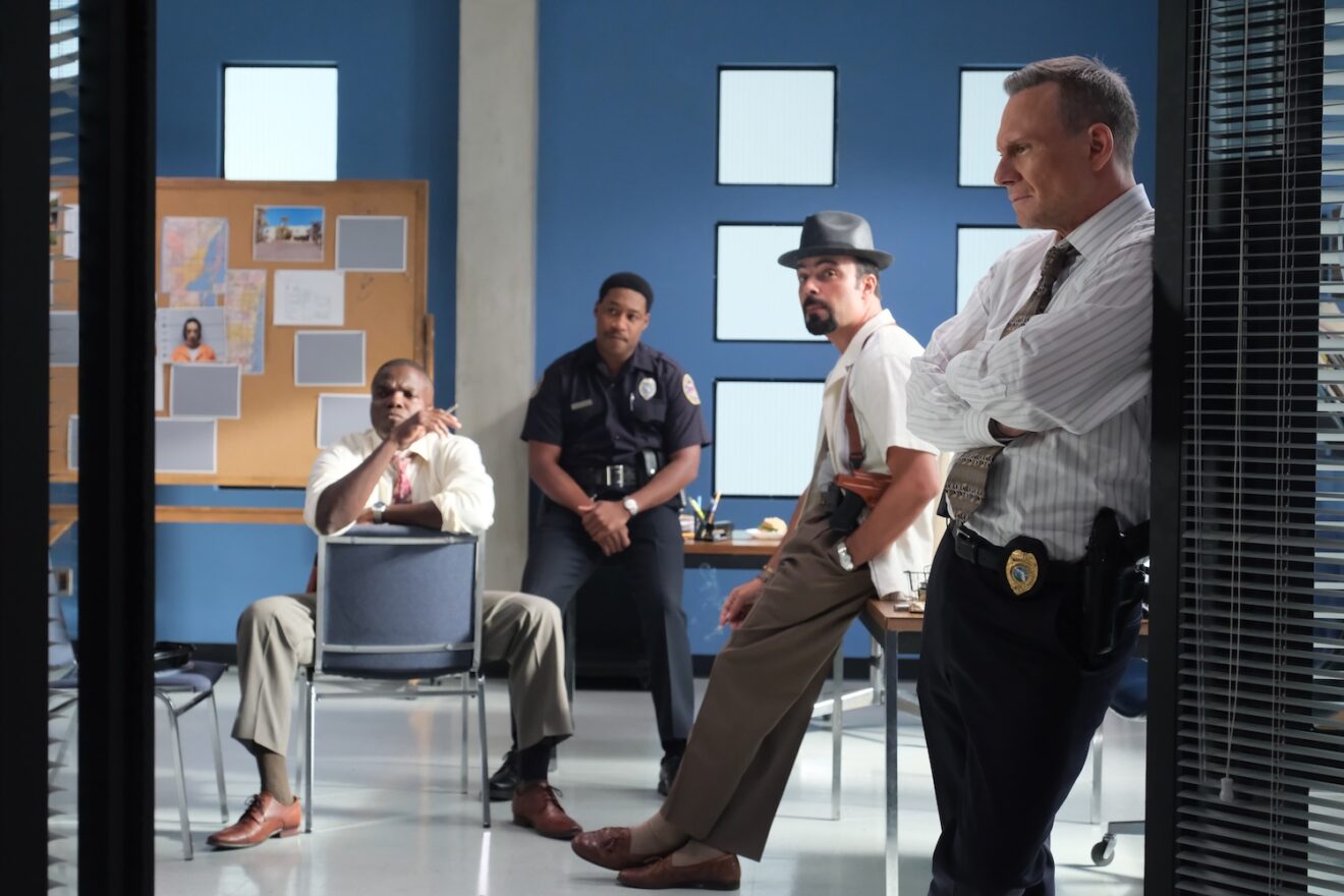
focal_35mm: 55
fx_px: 2053
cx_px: 672
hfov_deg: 36.2
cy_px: 448
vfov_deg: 24.6
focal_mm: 36.5
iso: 3200
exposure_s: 1/160
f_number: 4.5
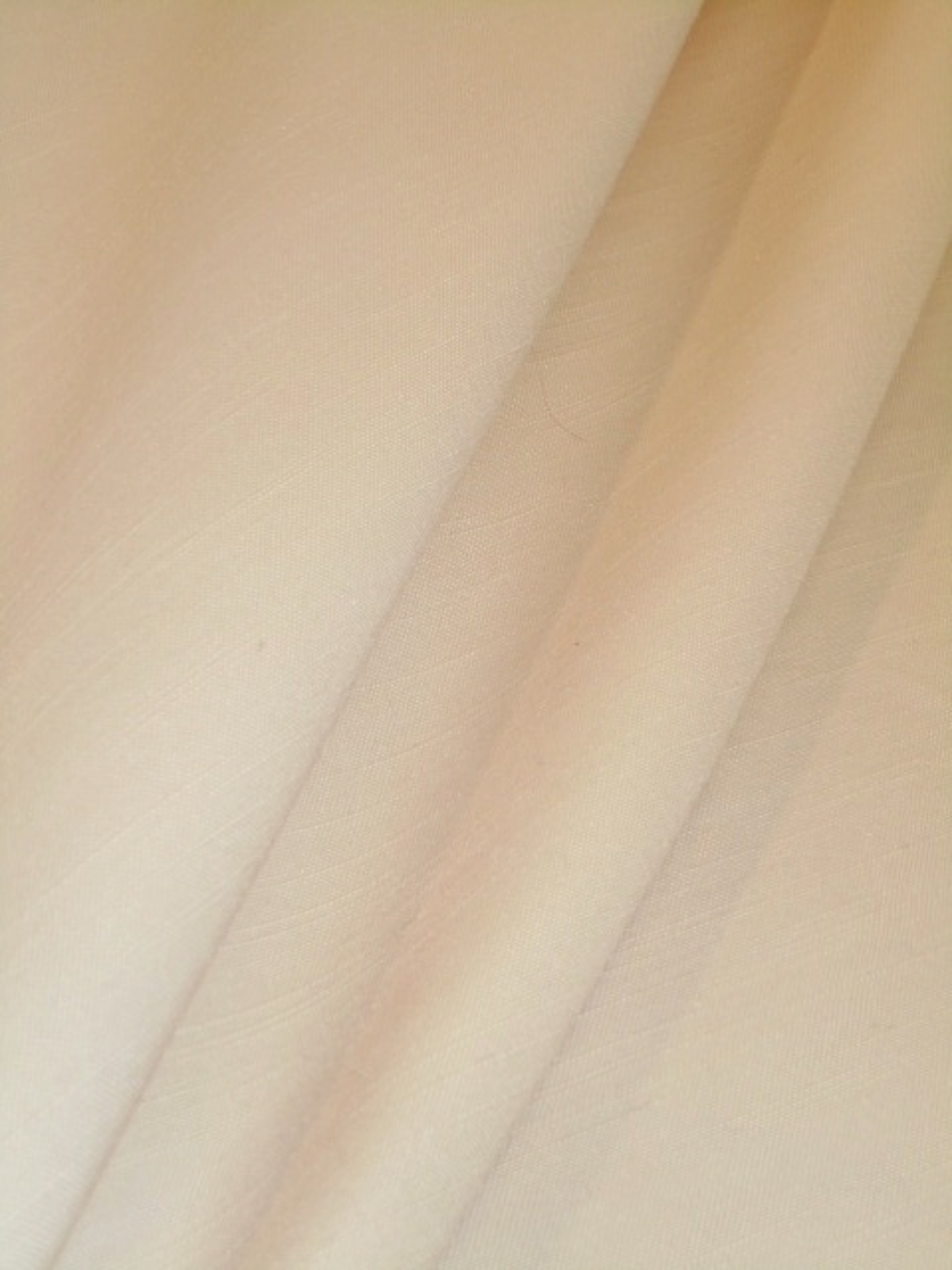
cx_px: 476
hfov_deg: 23.3
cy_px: 635
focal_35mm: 63
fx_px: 2310
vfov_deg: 30.7
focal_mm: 11.2
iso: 200
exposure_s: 1/80
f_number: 5
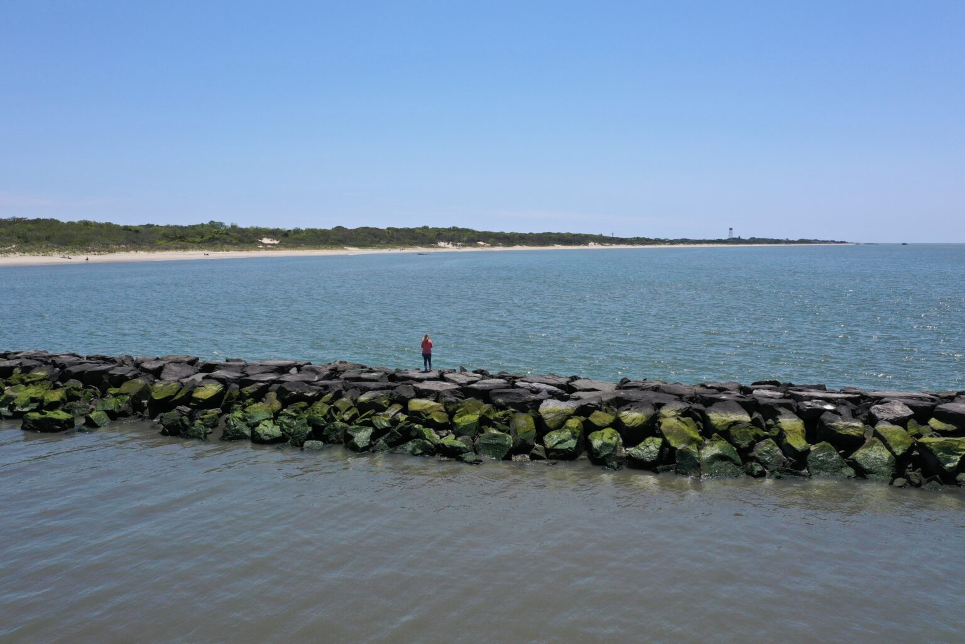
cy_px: 322
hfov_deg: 65.5
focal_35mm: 28
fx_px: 750
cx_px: 482
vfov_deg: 46.4
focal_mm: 10.26
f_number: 6.3
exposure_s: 1/500
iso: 100
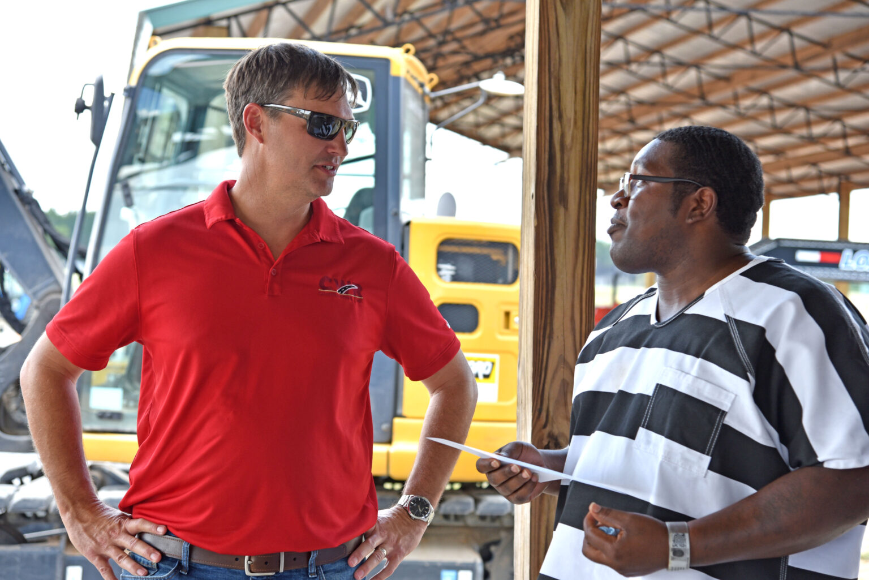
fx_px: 1811
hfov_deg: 27.0
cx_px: 434
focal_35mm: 75
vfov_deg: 18.2
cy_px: 290
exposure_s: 1/400
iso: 400
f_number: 5
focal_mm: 75
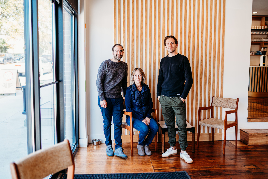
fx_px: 260
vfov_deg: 37.8
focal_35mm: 35
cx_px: 134
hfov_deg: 54.5
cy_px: 90
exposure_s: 1/320
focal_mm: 35
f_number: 2
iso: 200
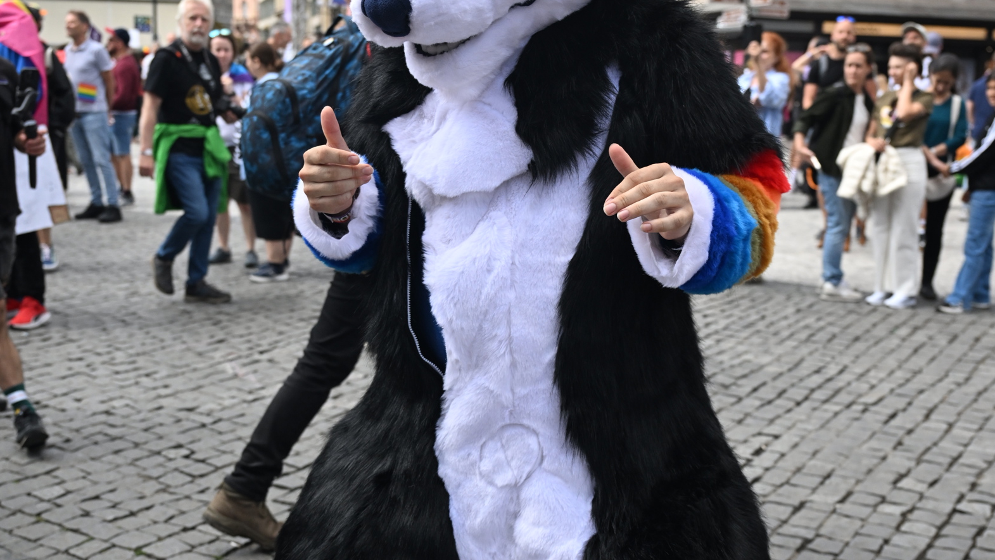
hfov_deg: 42.9
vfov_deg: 24.9
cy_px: 332
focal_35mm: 48
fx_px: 1267
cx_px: 492
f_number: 3.5
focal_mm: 30
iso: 800
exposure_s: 1/3200
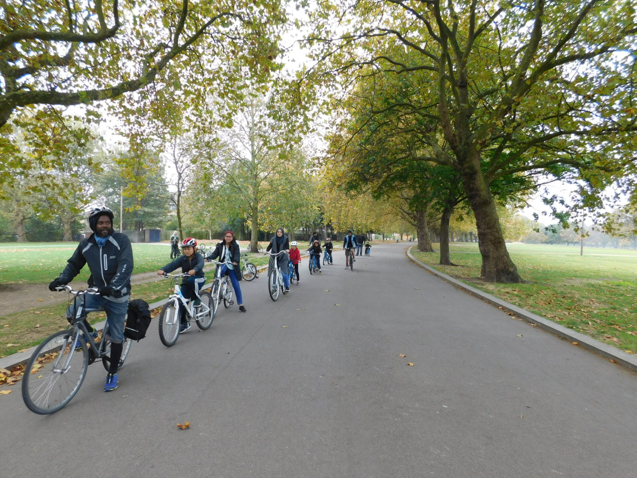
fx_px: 423
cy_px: 239
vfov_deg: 58.9
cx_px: 318
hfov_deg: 73.9
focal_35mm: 23
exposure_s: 1/50
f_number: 3
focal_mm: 4
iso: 125
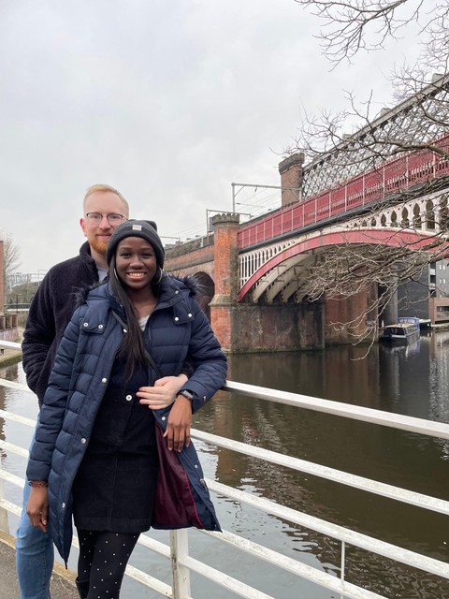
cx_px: 224
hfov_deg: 53.1
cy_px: 300
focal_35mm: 26
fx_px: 450
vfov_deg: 67.3
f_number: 1.6
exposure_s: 1/212
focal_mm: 4.2
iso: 32
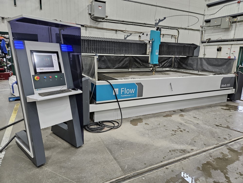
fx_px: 161
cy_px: 92
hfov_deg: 73.9
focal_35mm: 23
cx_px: 122
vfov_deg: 58.9
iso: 500
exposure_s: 1/120
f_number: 1.8
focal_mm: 5.4
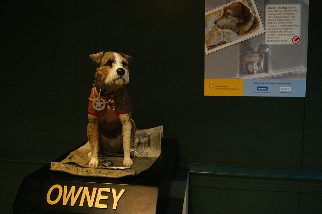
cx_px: 161
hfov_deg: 57.2
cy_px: 107
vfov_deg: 40.0
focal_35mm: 33
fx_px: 295
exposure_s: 1/15
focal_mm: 22
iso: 800
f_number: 4
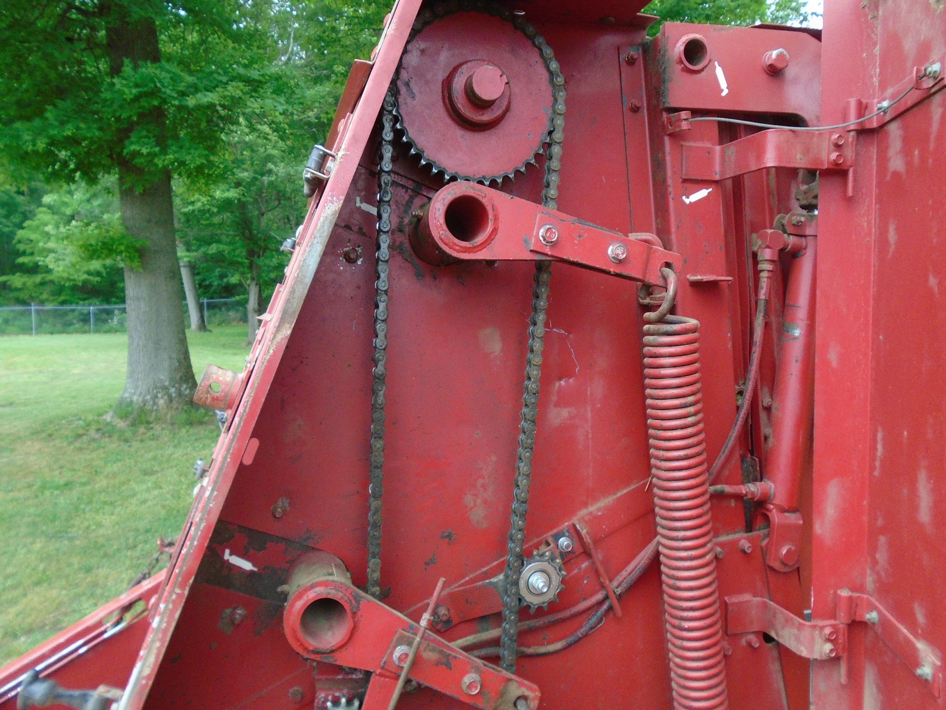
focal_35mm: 26
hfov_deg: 67.3
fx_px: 711
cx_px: 473
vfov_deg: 53.1
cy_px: 355
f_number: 3.2
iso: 320
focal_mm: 4.6
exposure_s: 1/250
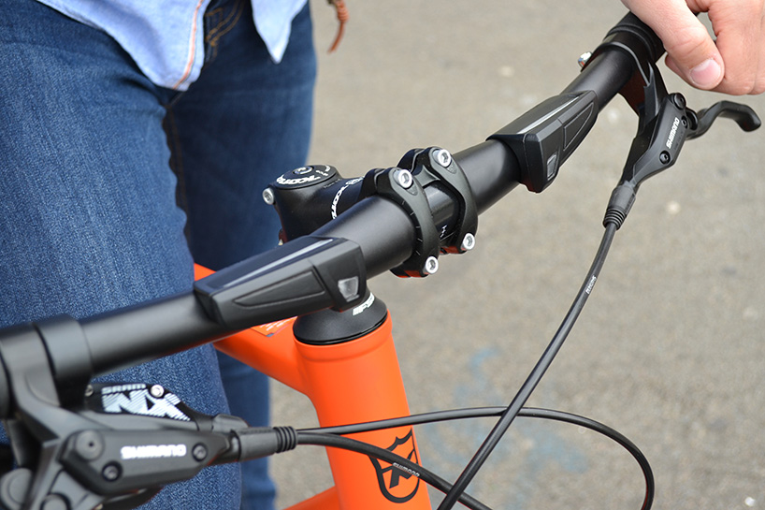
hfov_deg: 38.9
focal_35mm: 51
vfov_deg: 26.5
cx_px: 382
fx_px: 1083
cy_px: 255
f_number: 5.6
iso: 220
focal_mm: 34
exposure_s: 1/125
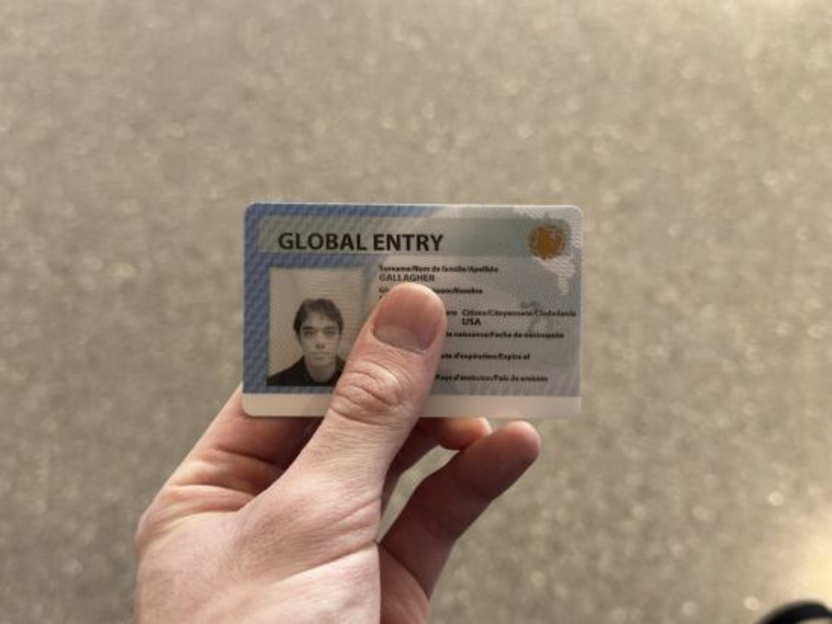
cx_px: 416
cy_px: 312
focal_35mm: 35
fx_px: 842
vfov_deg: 40.7
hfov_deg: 52.6
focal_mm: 6.76
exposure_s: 1/60
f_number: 1.78
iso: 160
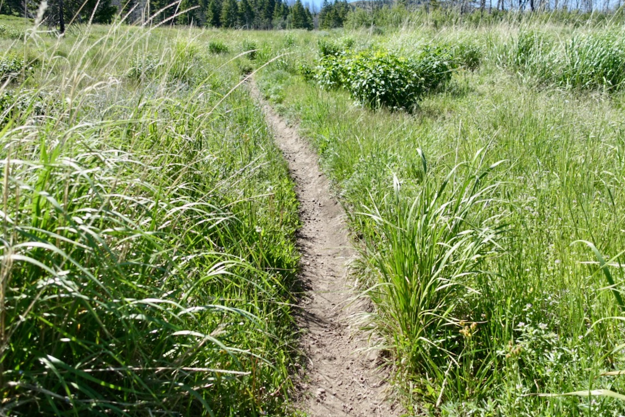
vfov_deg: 49.5
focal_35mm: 26
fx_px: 451
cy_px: 202
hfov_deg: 69.4
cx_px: 326
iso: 125
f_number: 2
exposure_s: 1/320
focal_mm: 8.8
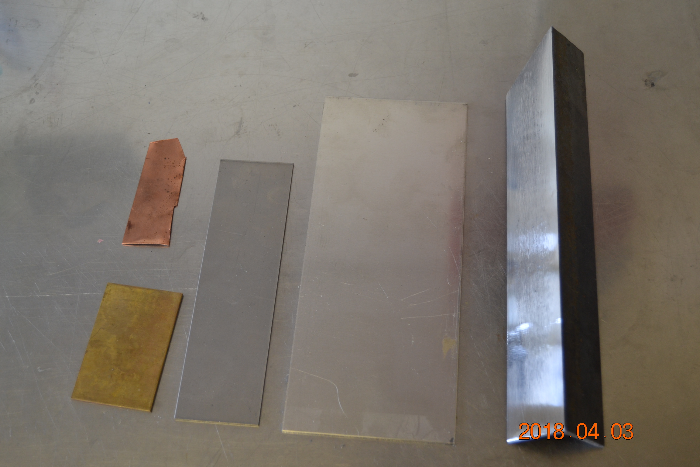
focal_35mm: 46
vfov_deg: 28.9
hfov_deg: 42.3
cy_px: 234
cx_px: 350
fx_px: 904
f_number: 4.2
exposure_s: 1/60
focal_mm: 31
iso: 500
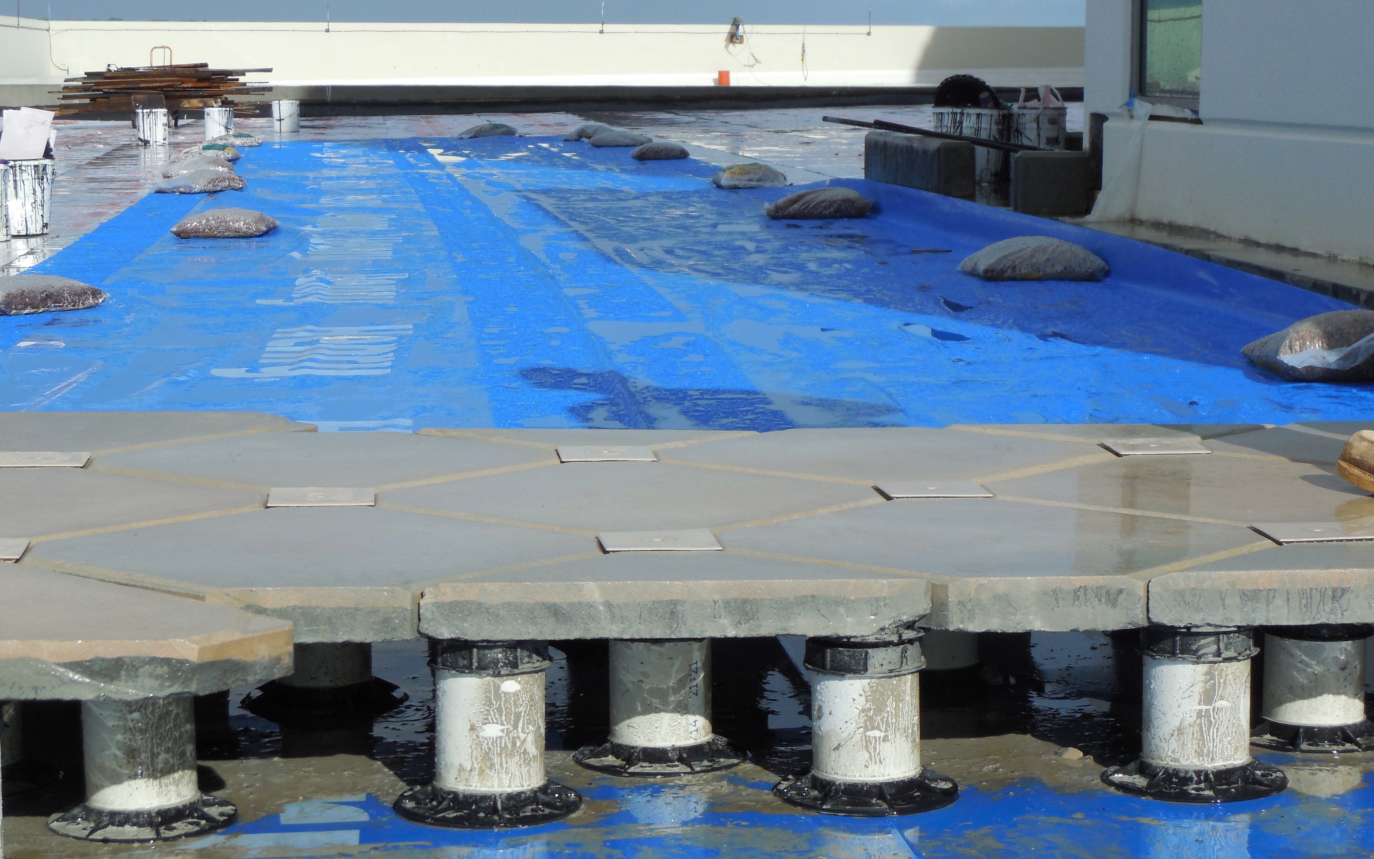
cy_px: 451
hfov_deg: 24.1
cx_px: 686
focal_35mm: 86
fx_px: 3220
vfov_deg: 15.2
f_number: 4.6
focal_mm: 14.5
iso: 125
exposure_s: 1/1600
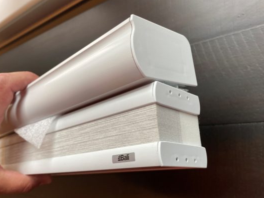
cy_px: 107
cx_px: 144
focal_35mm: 31
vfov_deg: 45.4
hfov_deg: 58.3
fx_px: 236
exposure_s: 1/120
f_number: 1.8
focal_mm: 4.25
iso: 40
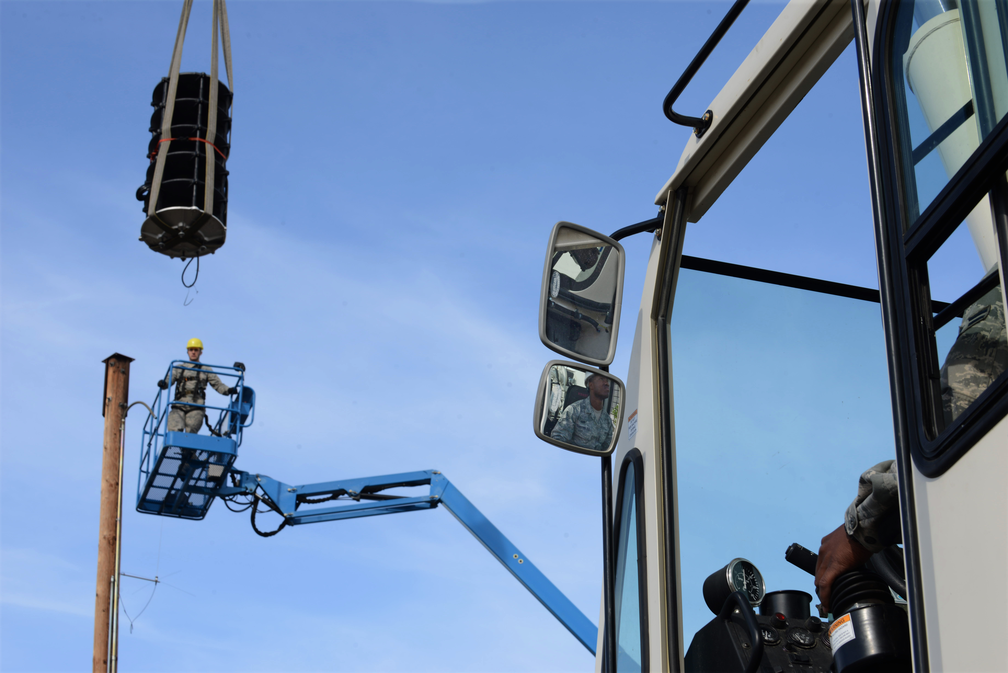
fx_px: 1961
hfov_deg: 28.8
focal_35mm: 70
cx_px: 504
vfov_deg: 19.5
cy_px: 336
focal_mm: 70
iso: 80
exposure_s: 1/40
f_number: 16
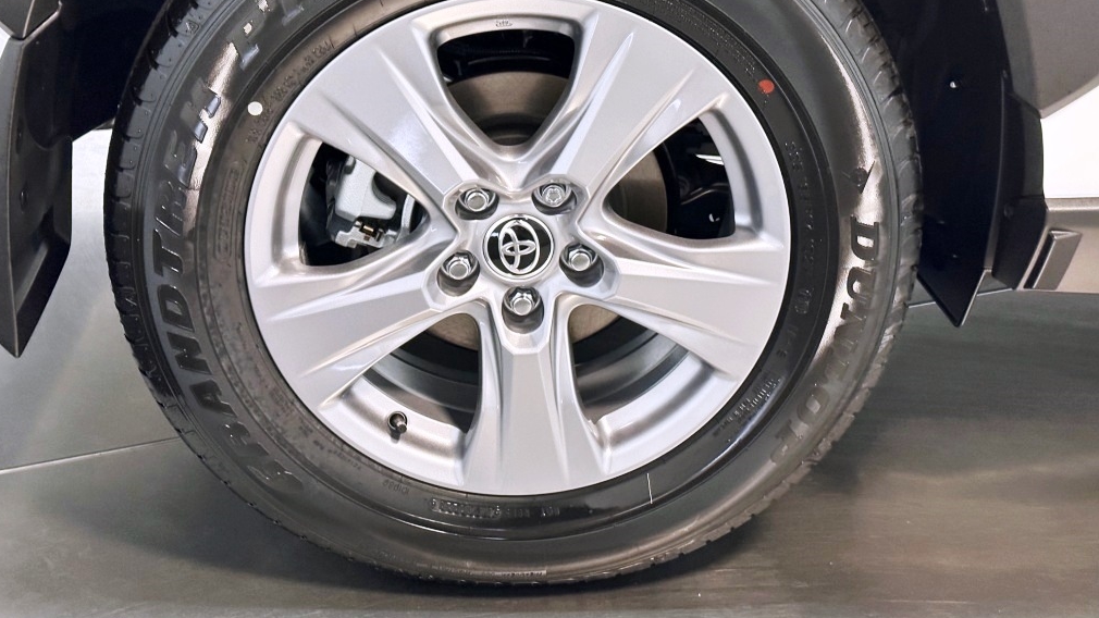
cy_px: 231
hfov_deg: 39.2
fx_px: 1544
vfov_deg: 22.6
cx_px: 544
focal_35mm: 53
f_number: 1.78
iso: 500
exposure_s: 1/30
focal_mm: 6.86
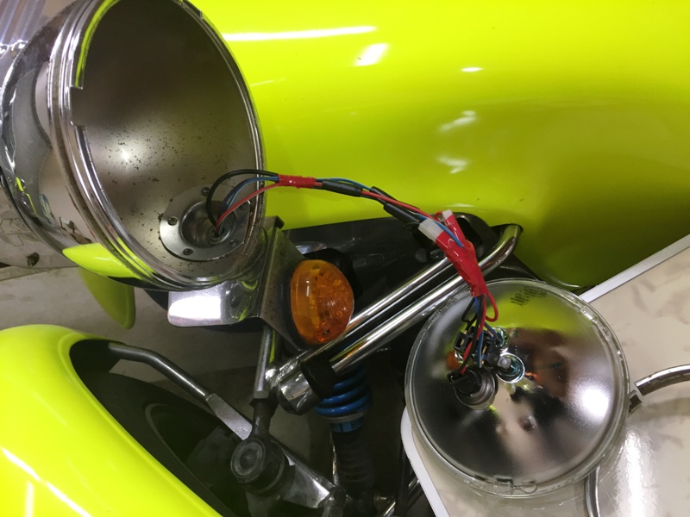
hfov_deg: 61.7
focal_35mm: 29
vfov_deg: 48.2
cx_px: 345
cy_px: 258
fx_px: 578
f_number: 2.2
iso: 100
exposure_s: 1/33
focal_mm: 4.15
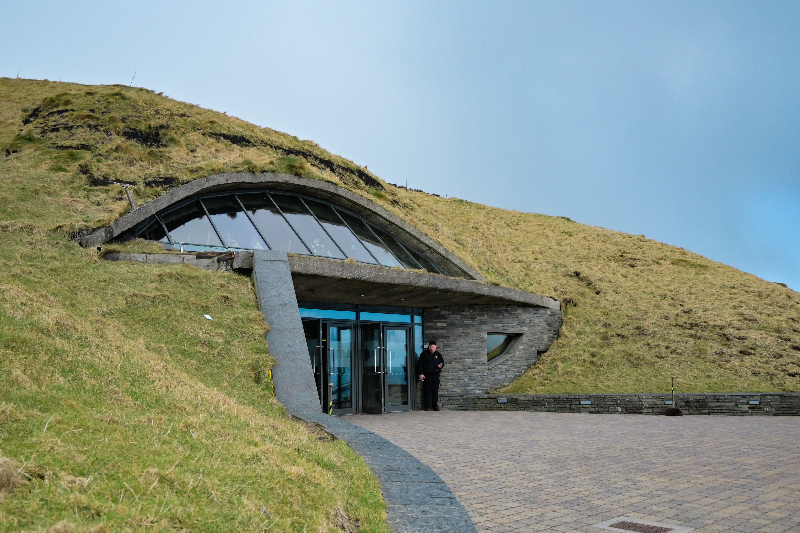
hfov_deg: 57.2
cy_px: 266
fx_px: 733
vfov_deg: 40.0
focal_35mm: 33
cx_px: 400
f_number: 4
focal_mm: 22
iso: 640
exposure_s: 1/8000
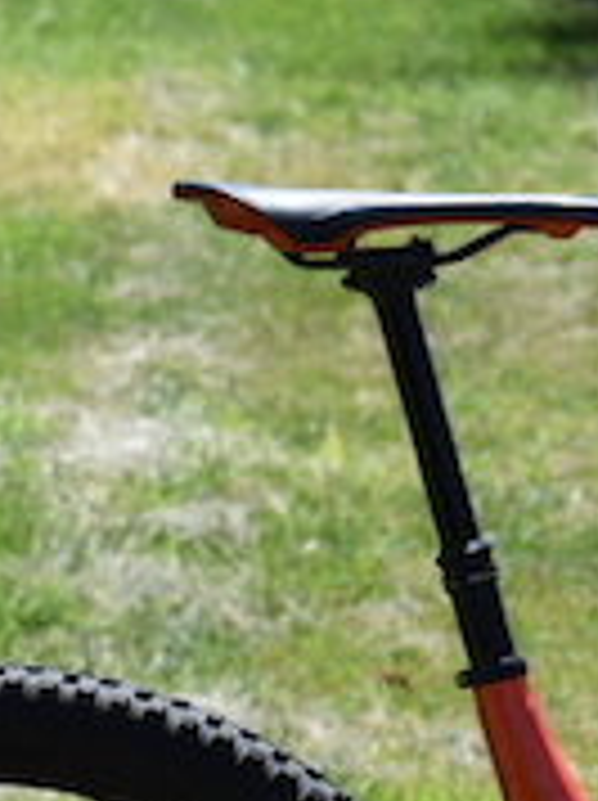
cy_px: 1100
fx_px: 10482
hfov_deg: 3.3
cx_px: 994
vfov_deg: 4.4
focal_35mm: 454
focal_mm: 70
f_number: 6.3
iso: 200
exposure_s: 1/640
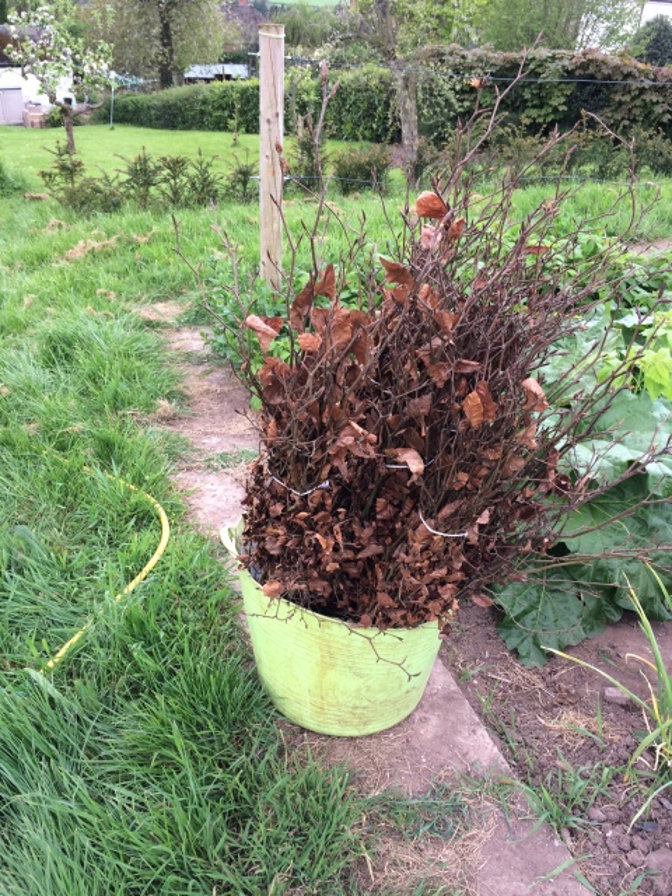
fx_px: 751
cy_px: 448
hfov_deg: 48.2
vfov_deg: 61.7
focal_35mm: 29
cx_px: 336
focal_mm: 4.15
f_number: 2.2
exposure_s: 1/187
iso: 32
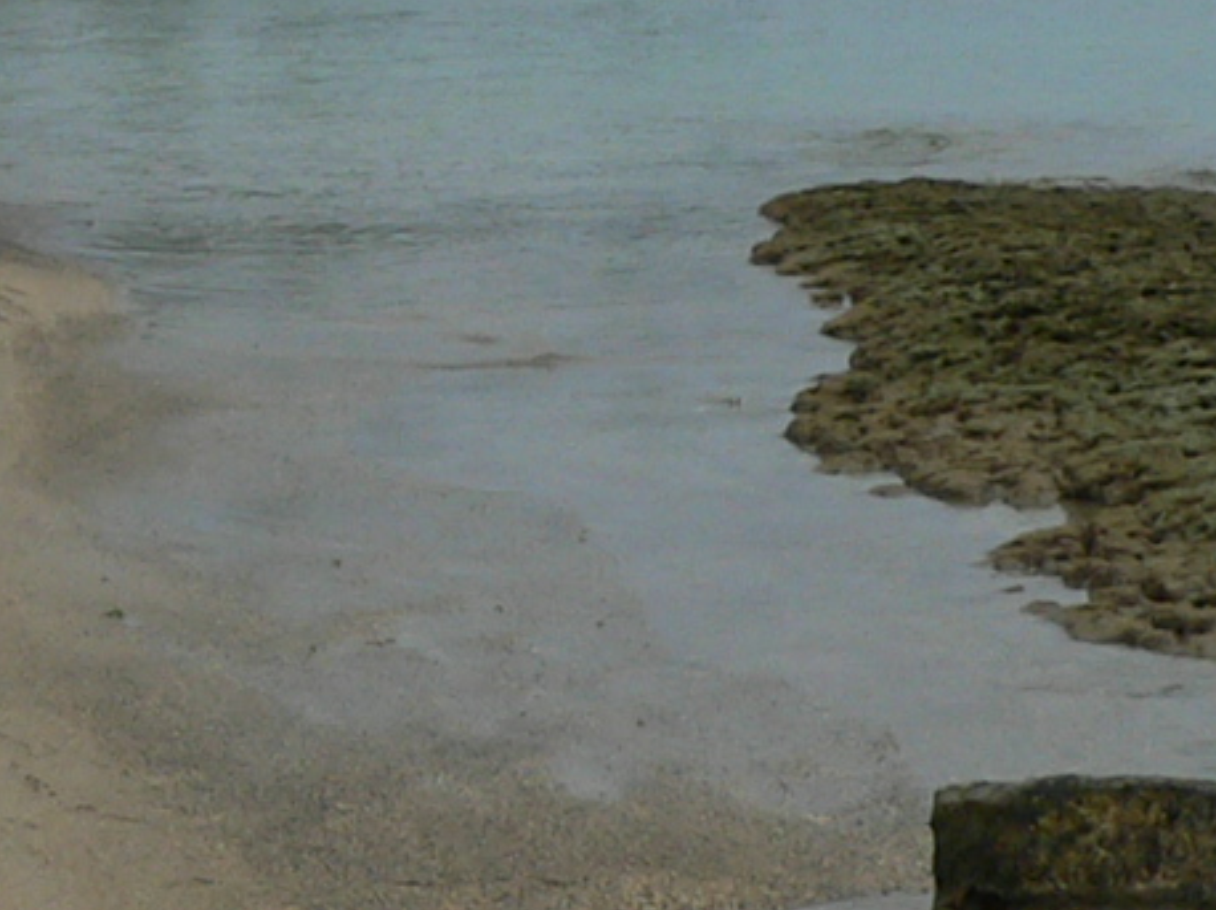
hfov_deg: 12.1
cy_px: -324
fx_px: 5653
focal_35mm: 161
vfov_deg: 9.0
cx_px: 13
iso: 80
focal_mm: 6
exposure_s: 1/250
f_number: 4
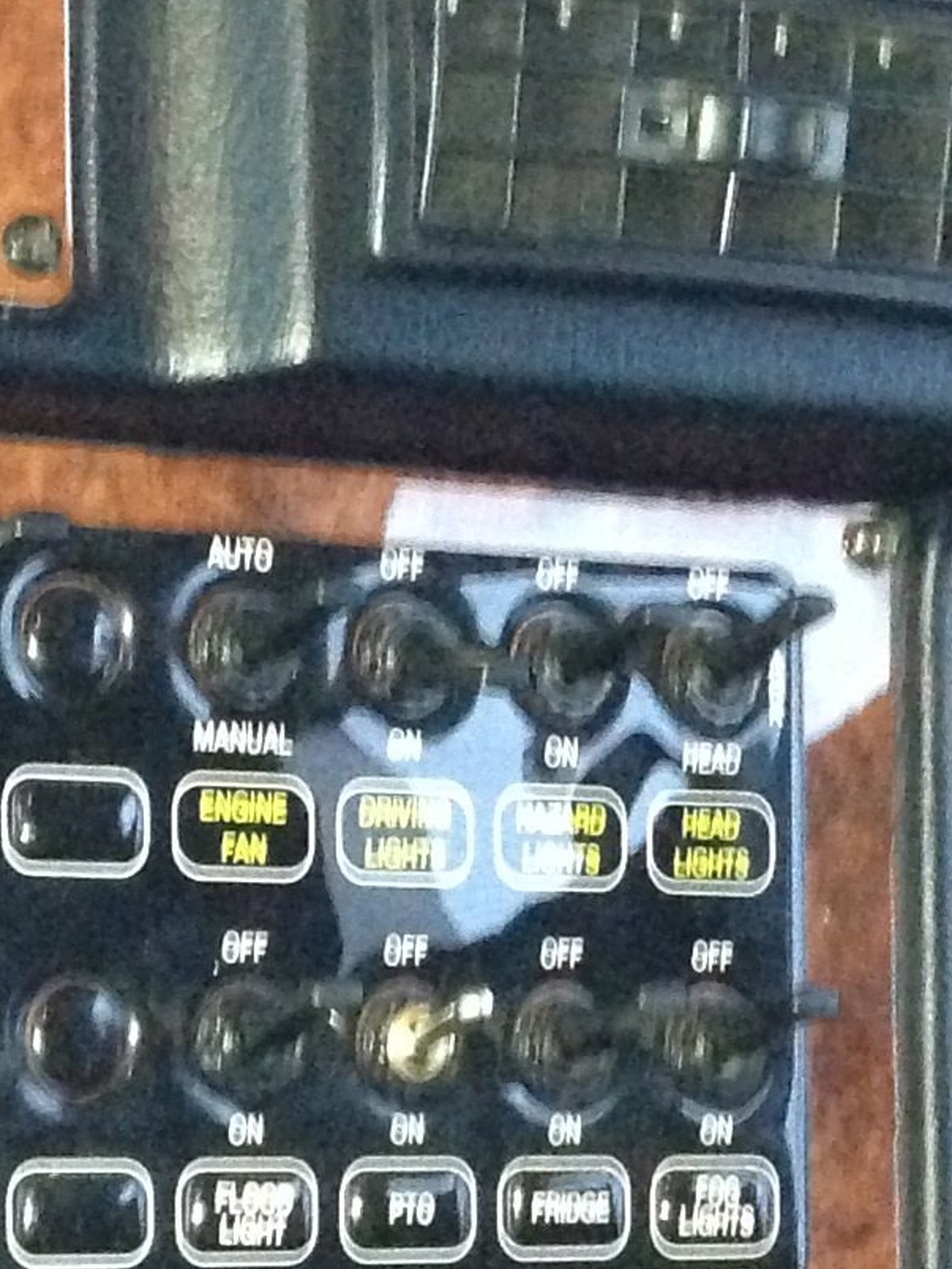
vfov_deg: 14.4
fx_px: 4914
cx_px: -204
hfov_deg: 10.9
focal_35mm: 134
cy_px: 1346
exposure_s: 1/16
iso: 800
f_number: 2.4
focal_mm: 4.13
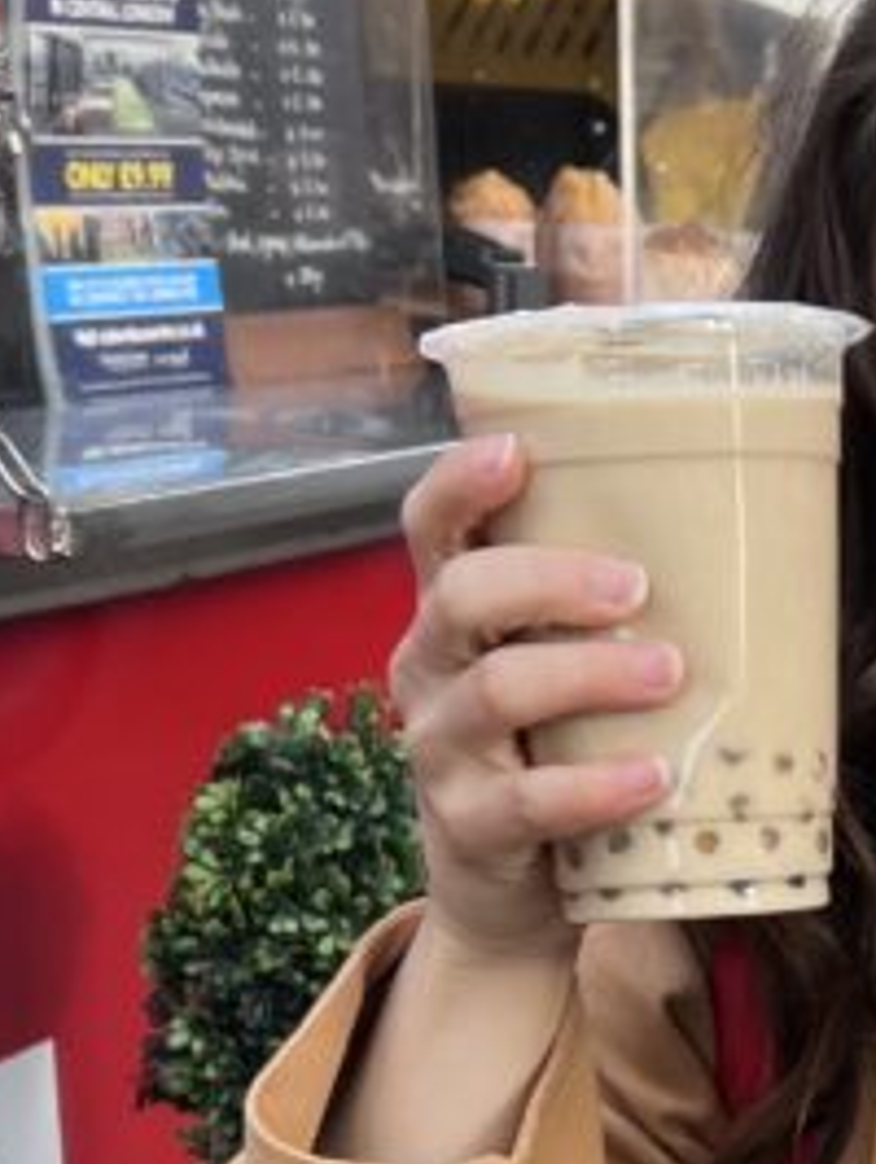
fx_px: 3369
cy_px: 1133
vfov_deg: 19.1
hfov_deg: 14.0
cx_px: 1275
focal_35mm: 100
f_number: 1.5
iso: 50
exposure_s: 1/445
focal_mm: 5.7
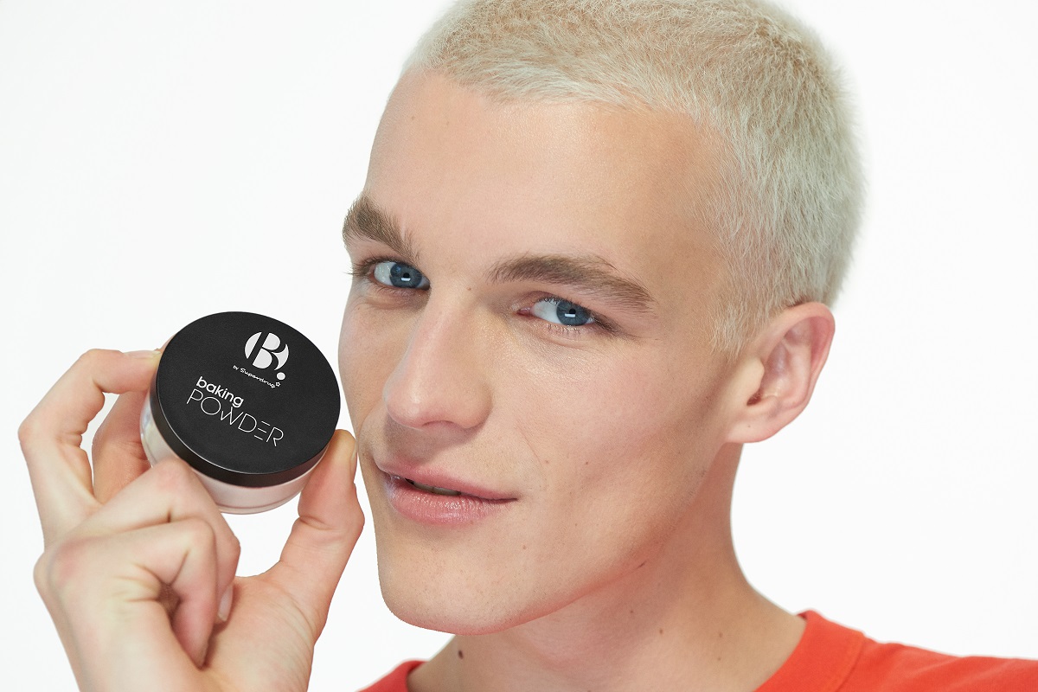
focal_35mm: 105
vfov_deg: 13.0
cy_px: 346
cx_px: 519
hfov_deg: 19.5
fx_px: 3027
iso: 800
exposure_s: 1/200
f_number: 8
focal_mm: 105
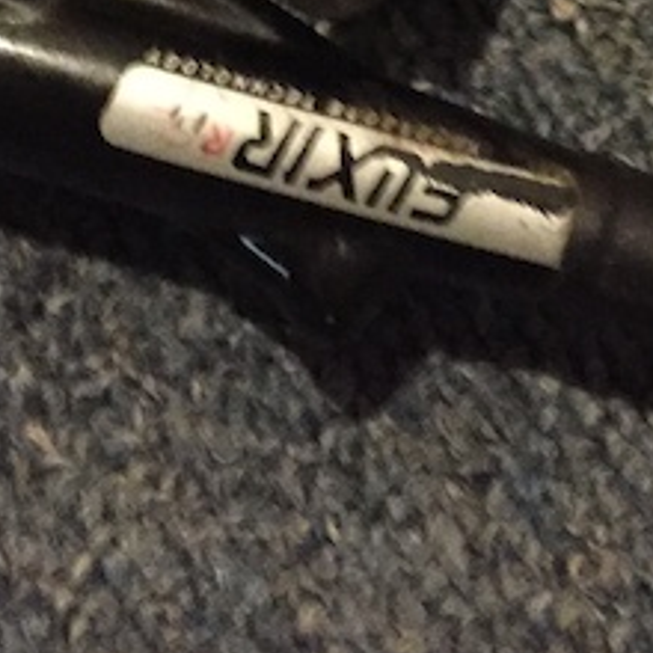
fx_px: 1985
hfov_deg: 18.7
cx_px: 335
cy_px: -344
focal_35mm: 93
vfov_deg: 16.8
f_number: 2.2
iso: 1250
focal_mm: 4.15
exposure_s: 1/15
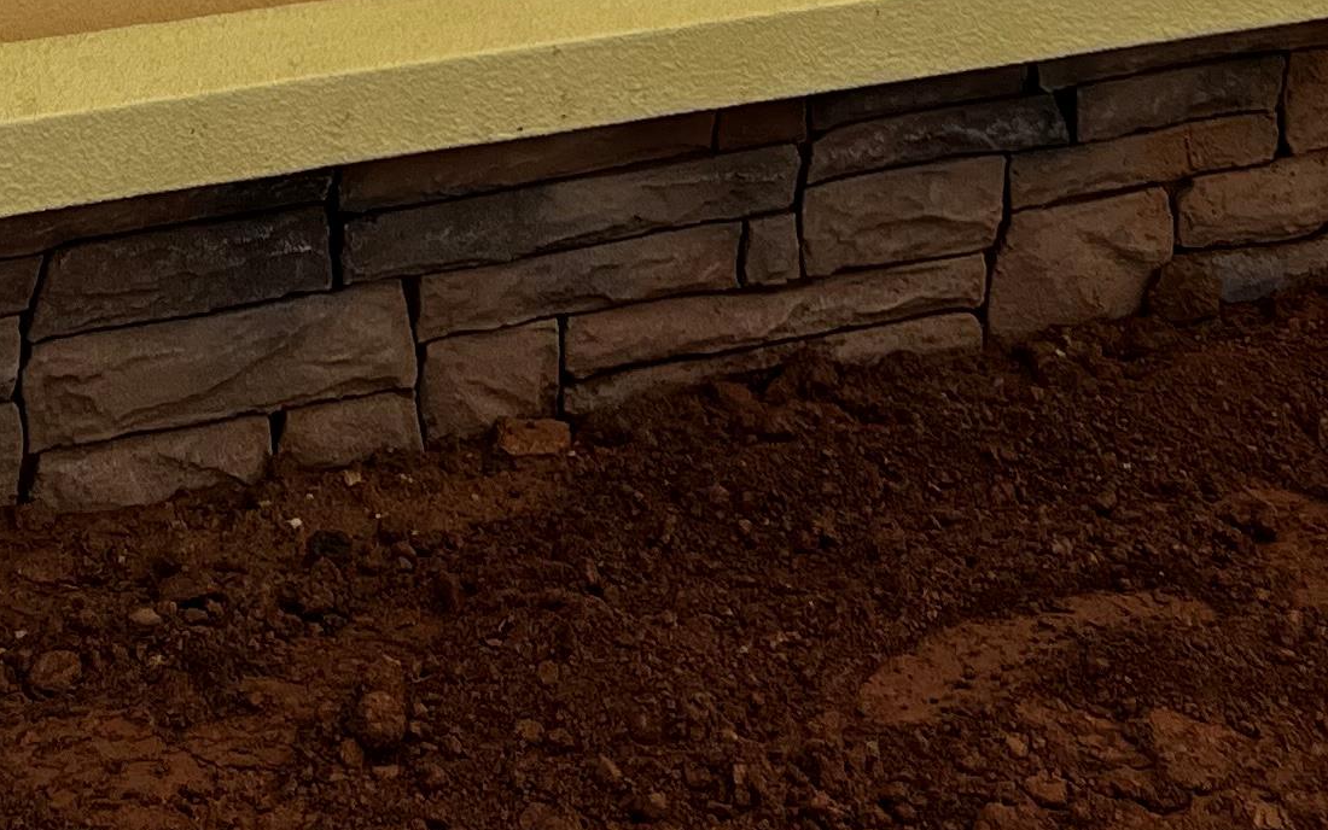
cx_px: 237
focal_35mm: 101
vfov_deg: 11.4
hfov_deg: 20.3
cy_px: -957
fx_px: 3656
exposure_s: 1/7463
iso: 50
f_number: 1.5
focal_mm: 5.7
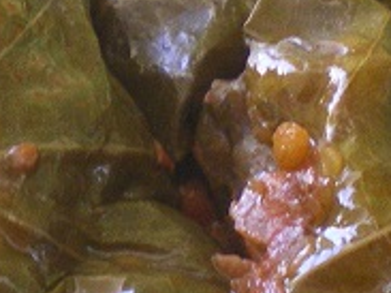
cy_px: 64
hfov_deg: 11.9
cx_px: 139
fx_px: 1874
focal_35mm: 166
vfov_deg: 8.9
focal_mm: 6.3
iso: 250
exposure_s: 1/50
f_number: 3.1
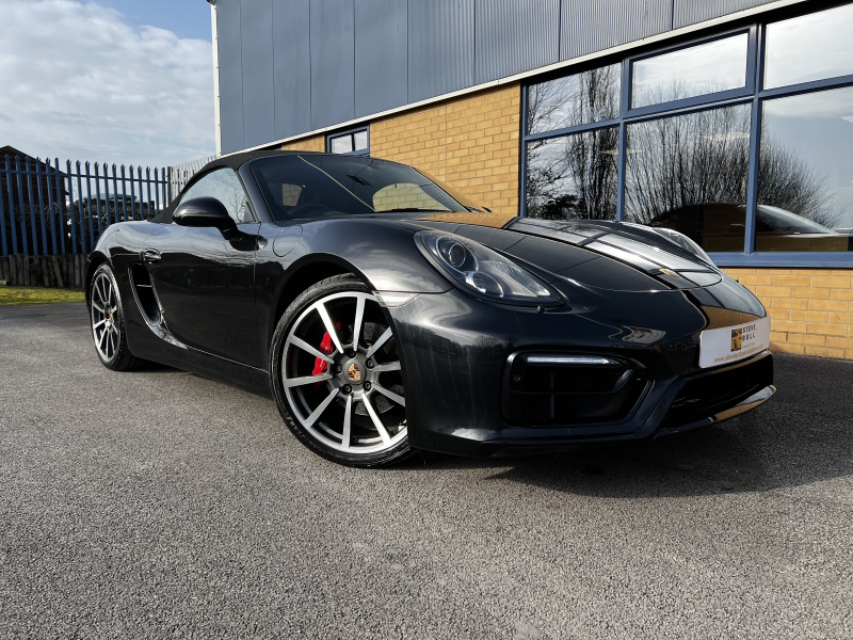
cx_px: 426
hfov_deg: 67.3
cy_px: 320
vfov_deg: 53.1
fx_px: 641
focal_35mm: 26
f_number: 1.5
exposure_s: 1/1724
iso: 50
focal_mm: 5.7
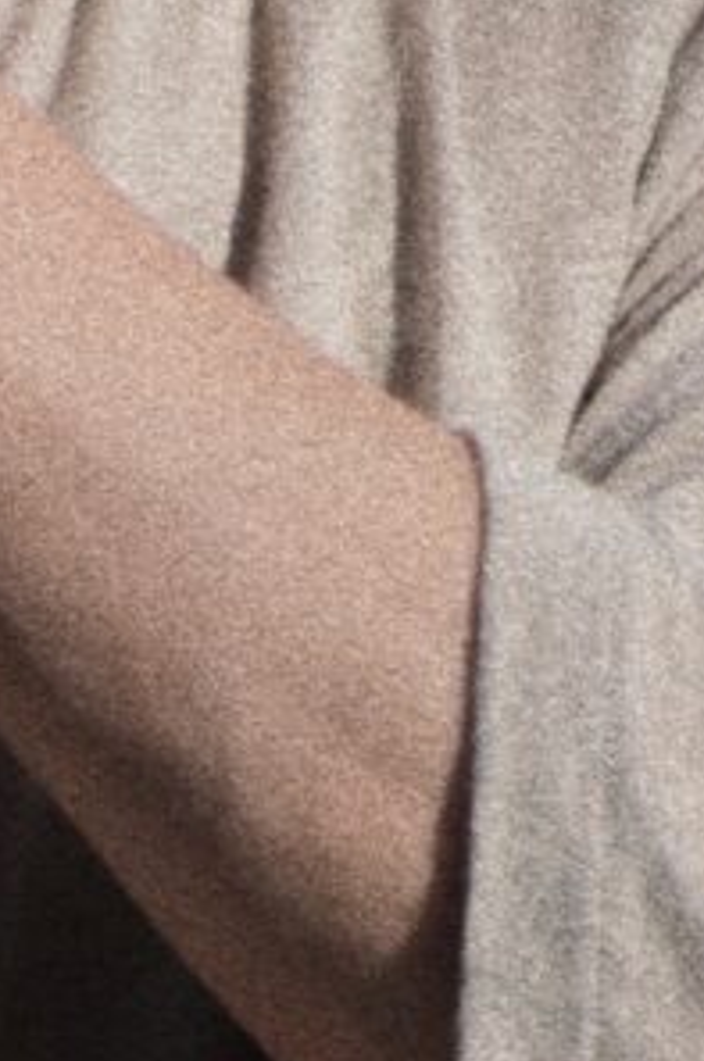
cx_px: -1024
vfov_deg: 1.5
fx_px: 39900
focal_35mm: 1356
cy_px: 2322
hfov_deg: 1.0
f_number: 6
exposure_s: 1/6400
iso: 800
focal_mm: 175
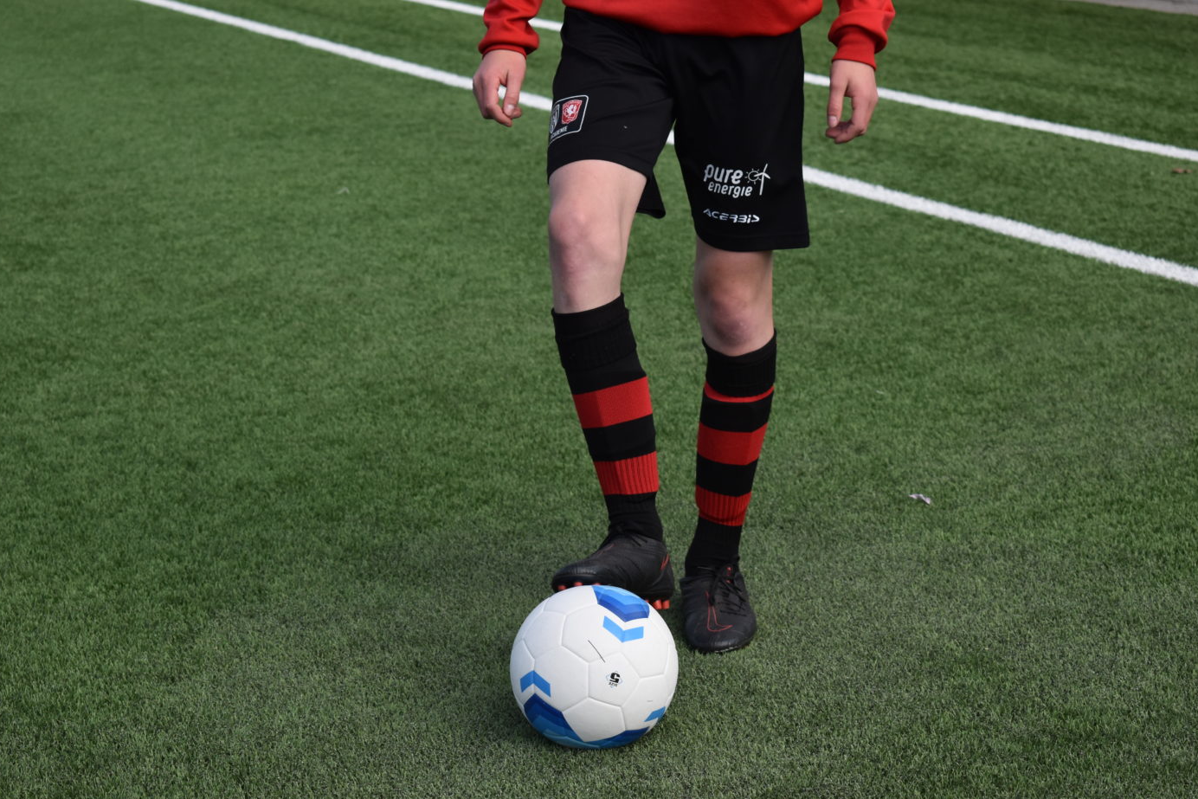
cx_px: 583
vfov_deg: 14.9
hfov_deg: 22.2
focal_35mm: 92
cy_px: 395
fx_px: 3047
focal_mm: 55
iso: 400
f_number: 5.6
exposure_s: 1/1250
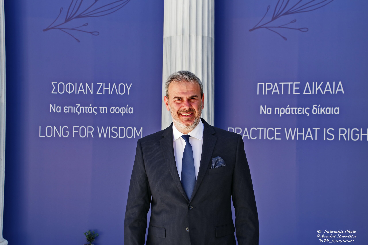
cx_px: 184
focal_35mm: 61
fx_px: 624
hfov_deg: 32.9
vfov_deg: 22.3
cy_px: 122
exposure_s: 1/160
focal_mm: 40
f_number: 7.1
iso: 200
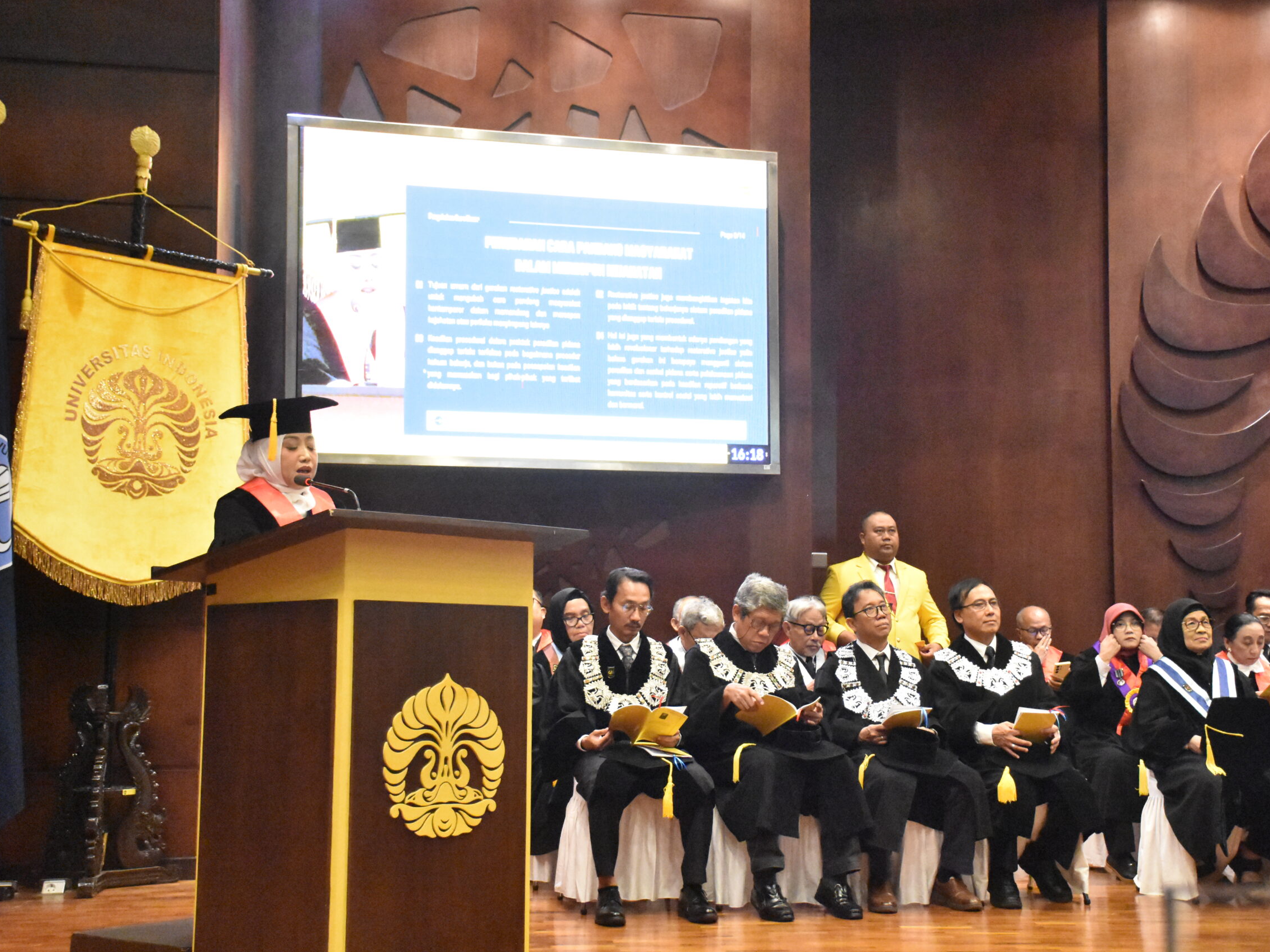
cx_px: 708
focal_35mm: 52
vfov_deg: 28.0
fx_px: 1908
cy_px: 476
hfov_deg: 36.8
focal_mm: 32
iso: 16000
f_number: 4
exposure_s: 1/80
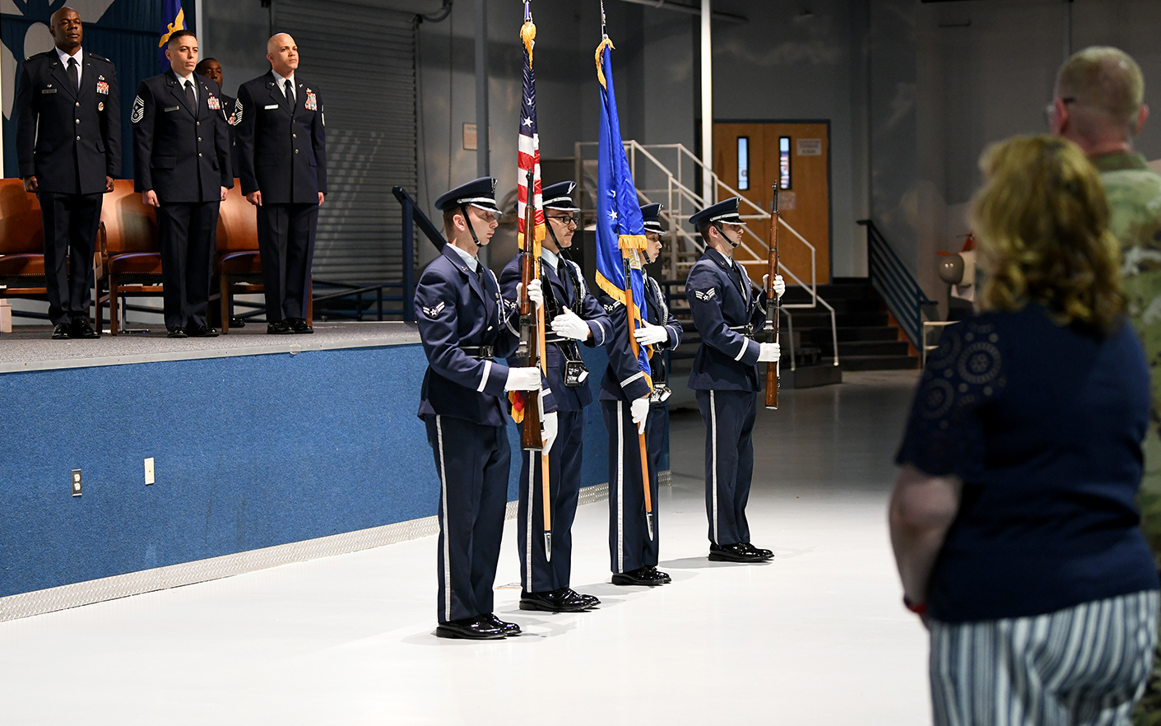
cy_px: 409
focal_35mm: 91
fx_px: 2879
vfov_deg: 14.4
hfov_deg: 22.8
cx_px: 634
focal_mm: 70
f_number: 3.2
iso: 2500
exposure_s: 1/60
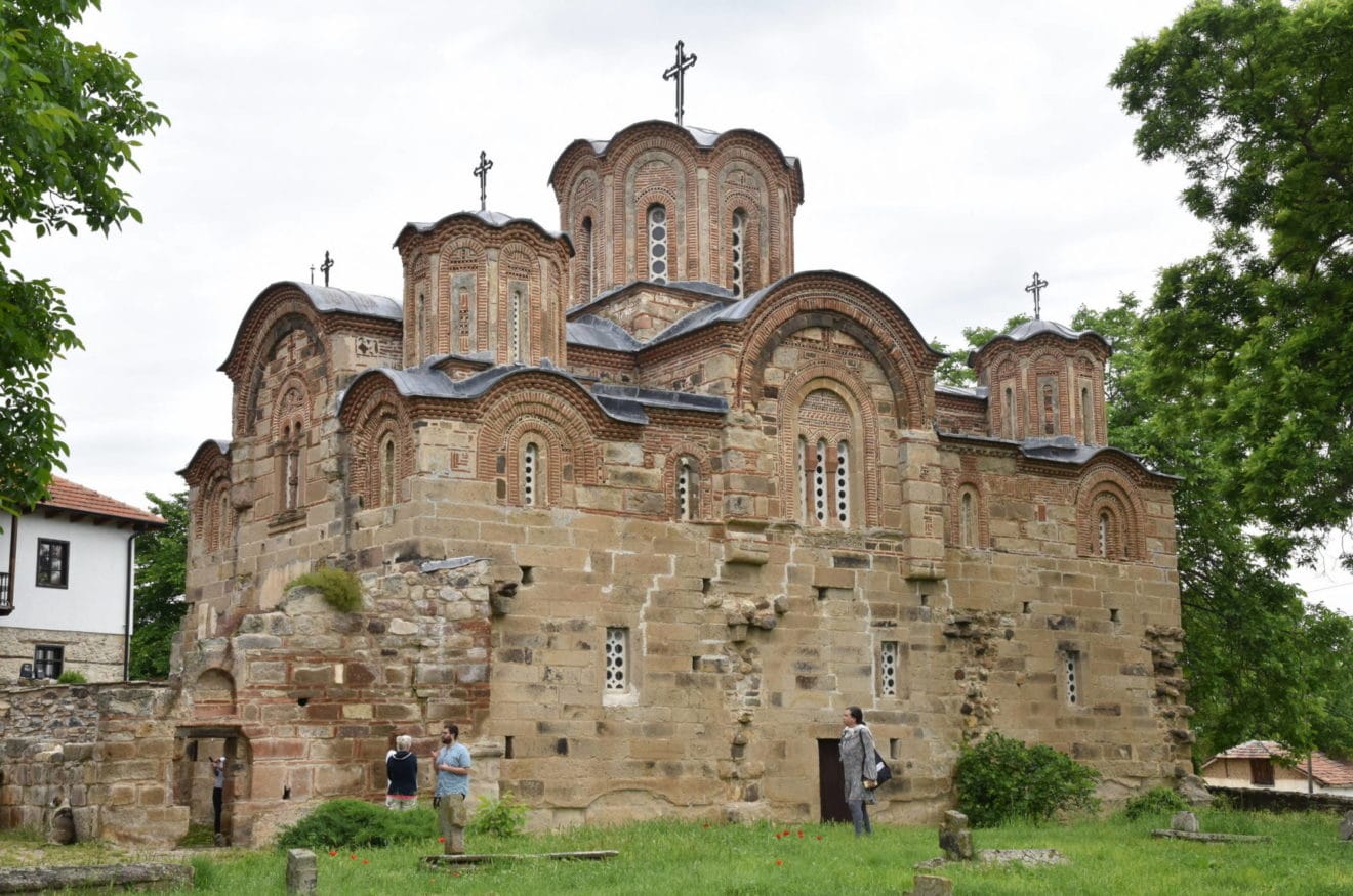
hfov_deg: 46.5
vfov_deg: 31.8
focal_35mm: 42
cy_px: 448
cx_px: 676
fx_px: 1576
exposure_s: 1/400
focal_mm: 28
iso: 500
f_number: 10
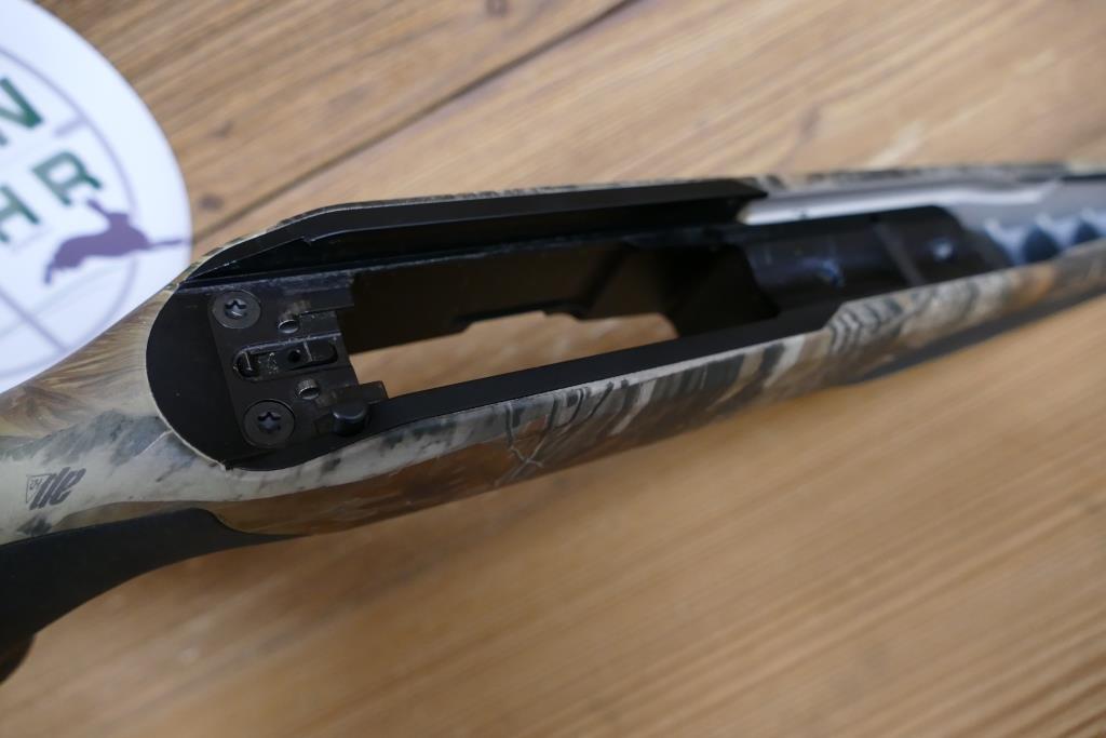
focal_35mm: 26
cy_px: 369
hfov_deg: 69.4
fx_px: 799
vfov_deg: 49.6
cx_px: 553
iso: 800
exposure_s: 1/60
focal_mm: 9.46
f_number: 2.9
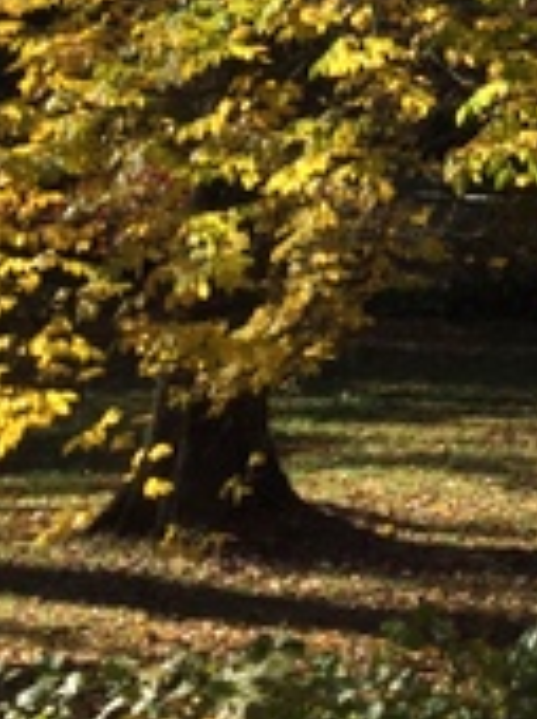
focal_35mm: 117
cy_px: -292
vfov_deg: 15.8
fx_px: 2426
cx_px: 689
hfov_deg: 12.3
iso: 25
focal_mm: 3.3
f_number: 2.4
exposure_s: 1/652
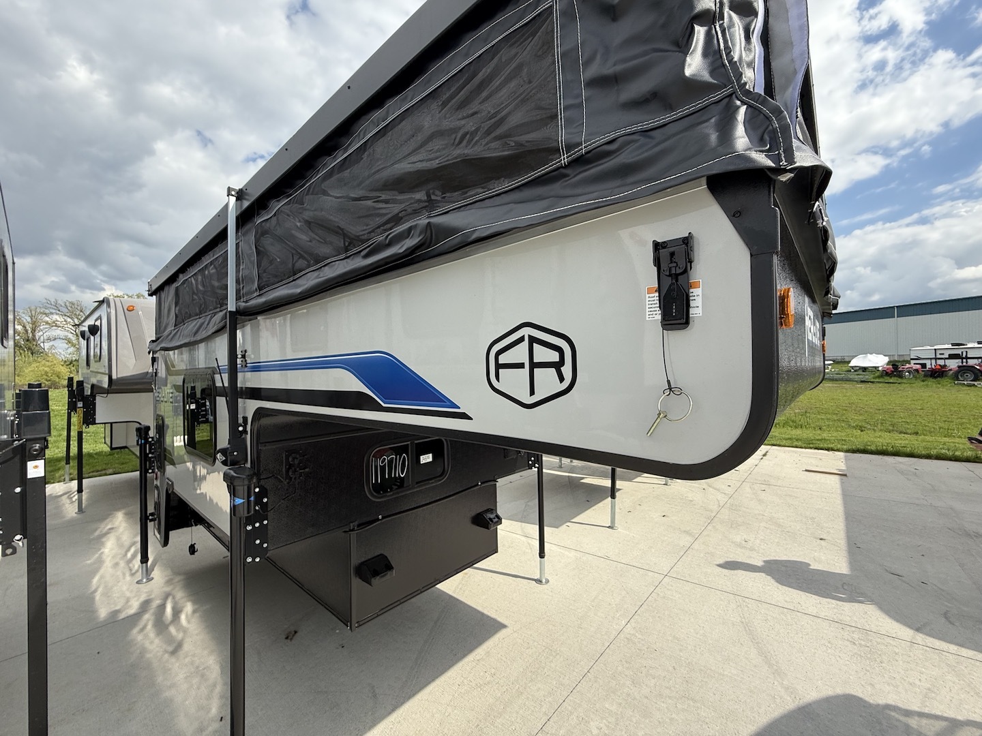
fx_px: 397
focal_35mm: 14
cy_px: 368
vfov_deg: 85.7
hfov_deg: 102.1
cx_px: 491
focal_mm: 2.22
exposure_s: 1/1167
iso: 50
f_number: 2.2
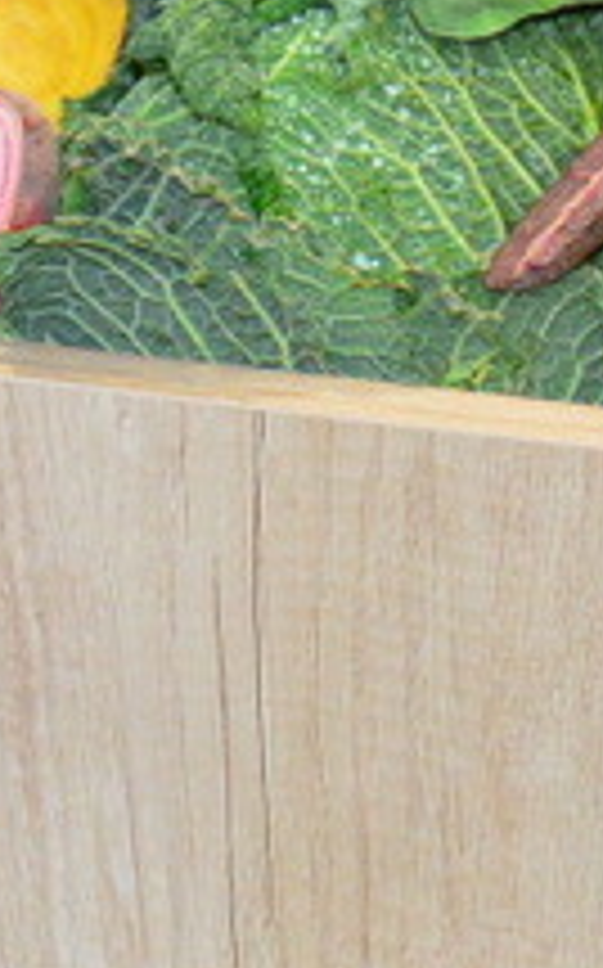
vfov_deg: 10.0
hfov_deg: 6.3
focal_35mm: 209
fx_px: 5507
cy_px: 619
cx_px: 288
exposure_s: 1/125
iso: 1000
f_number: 4.5
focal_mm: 23
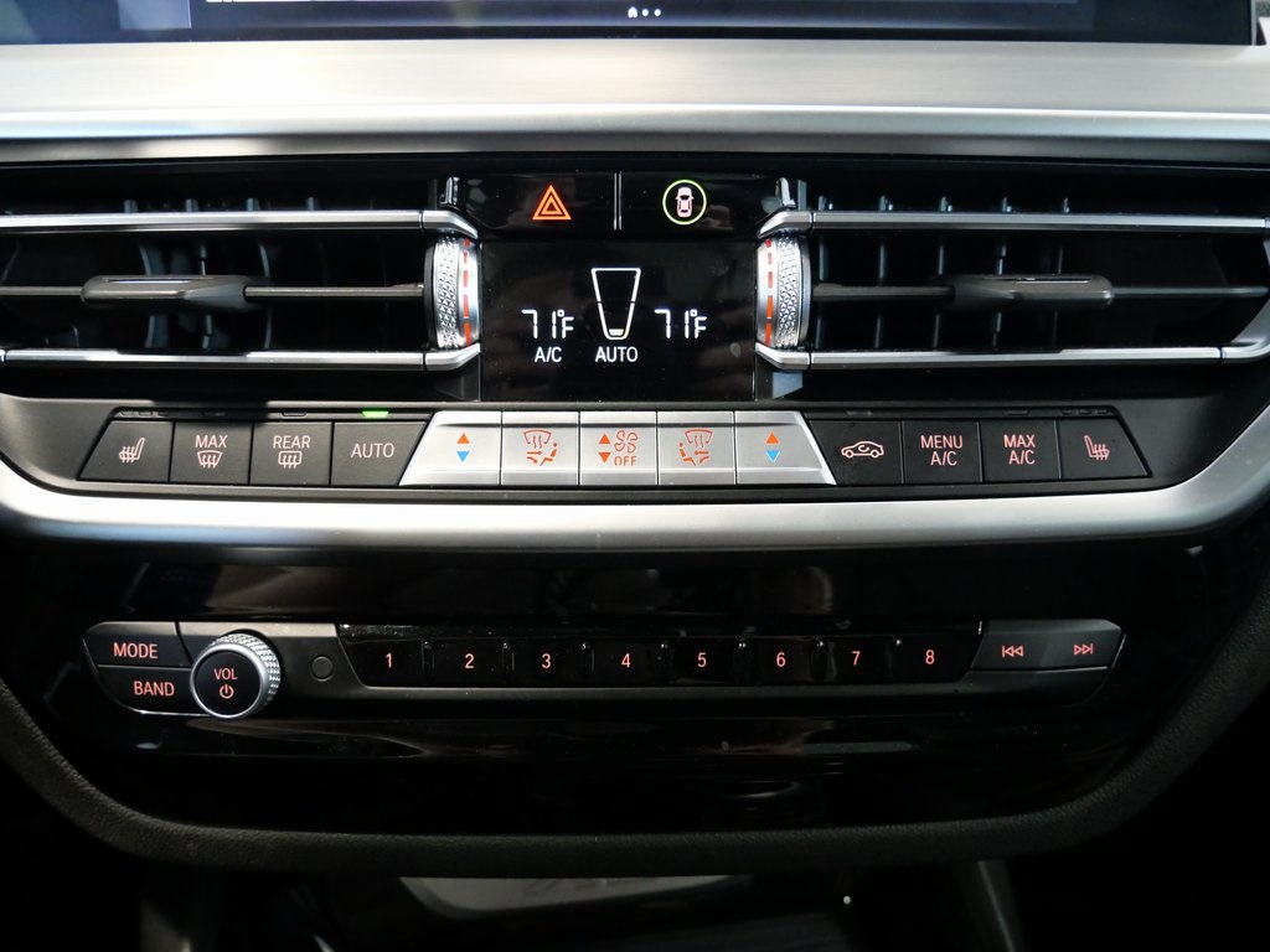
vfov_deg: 53.1
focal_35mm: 26
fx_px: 954
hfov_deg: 67.3
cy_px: 476
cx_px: 635
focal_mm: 13
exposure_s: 1/20
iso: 3200
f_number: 3.5
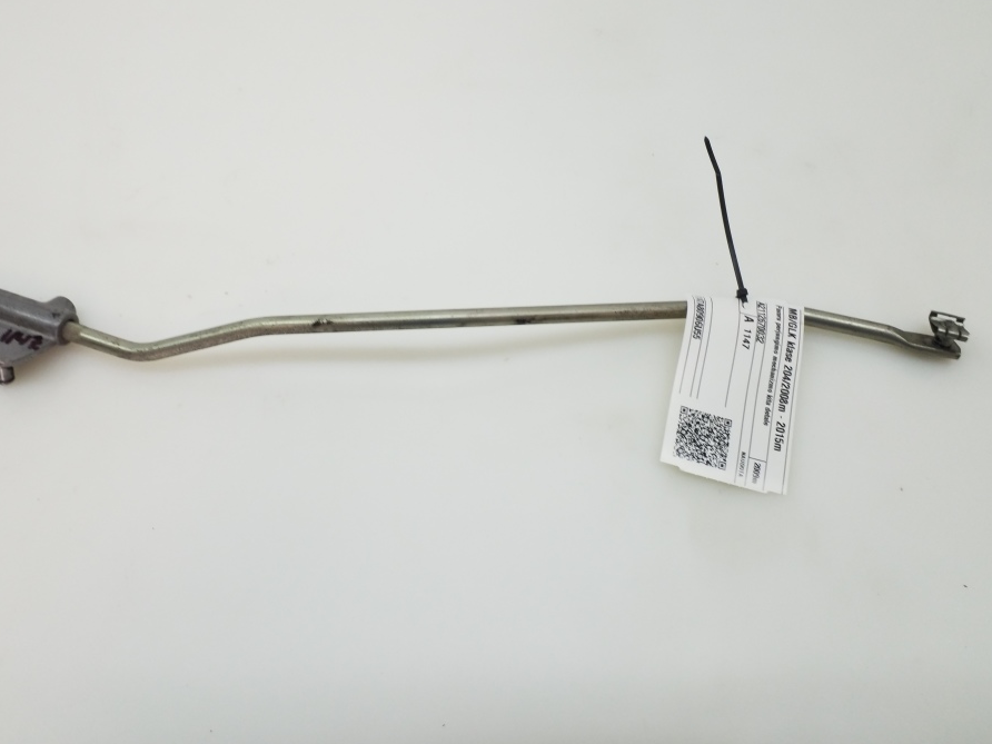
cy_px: 326
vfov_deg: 45.3
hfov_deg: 58.3
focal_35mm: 31
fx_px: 888
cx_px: 459
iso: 64
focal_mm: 3.6
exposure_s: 1/50
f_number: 1.9
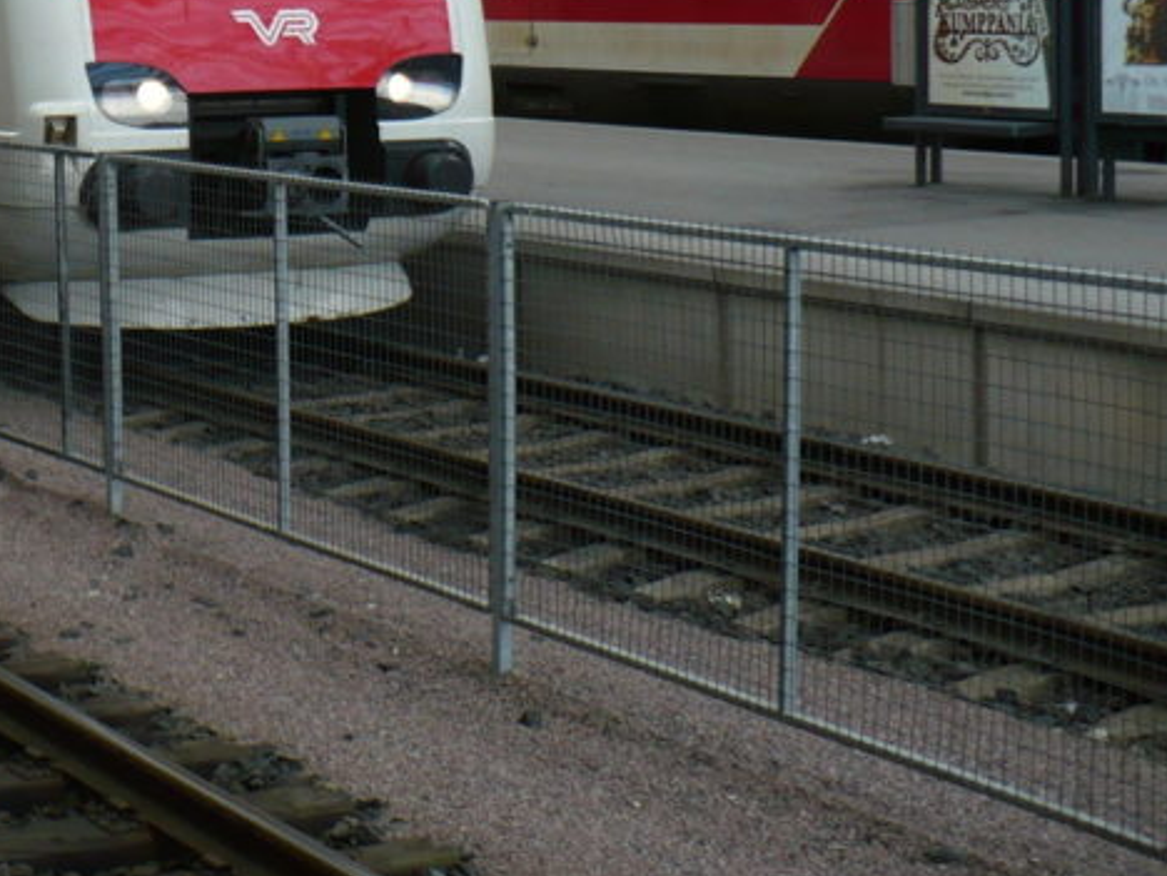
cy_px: 22
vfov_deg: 17.8
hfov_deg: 22.9
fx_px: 2731
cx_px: -70
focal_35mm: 81
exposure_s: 1/100
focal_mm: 6.1
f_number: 2.8
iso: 100
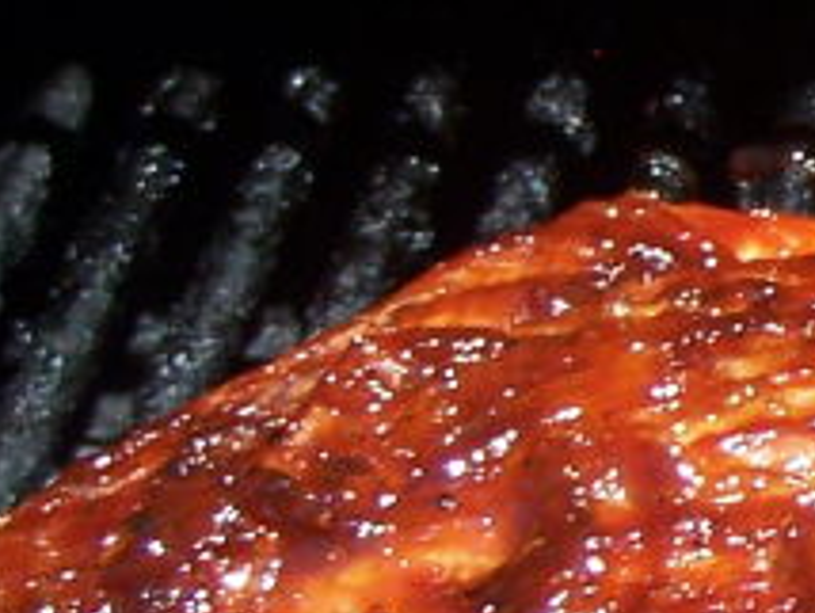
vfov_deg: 6.1
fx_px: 5751
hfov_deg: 7.8
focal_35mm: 244
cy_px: 415
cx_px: 1569
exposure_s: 1/640
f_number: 3
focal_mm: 8.5
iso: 80
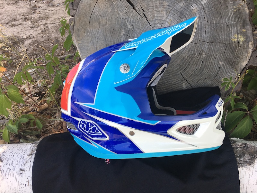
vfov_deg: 48.2
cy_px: 96
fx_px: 215
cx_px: 128
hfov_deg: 61.7
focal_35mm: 29
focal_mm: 4.15
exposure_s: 1/254
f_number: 2.2
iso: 25
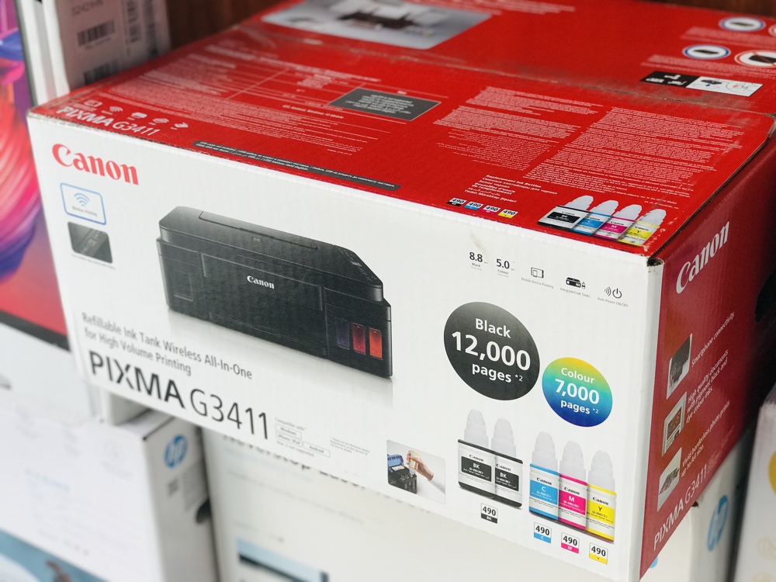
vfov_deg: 25.7
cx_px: 388
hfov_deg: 33.8
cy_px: 291
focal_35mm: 57
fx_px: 1278
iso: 20
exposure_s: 1/50
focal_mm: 6.6
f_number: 2.8
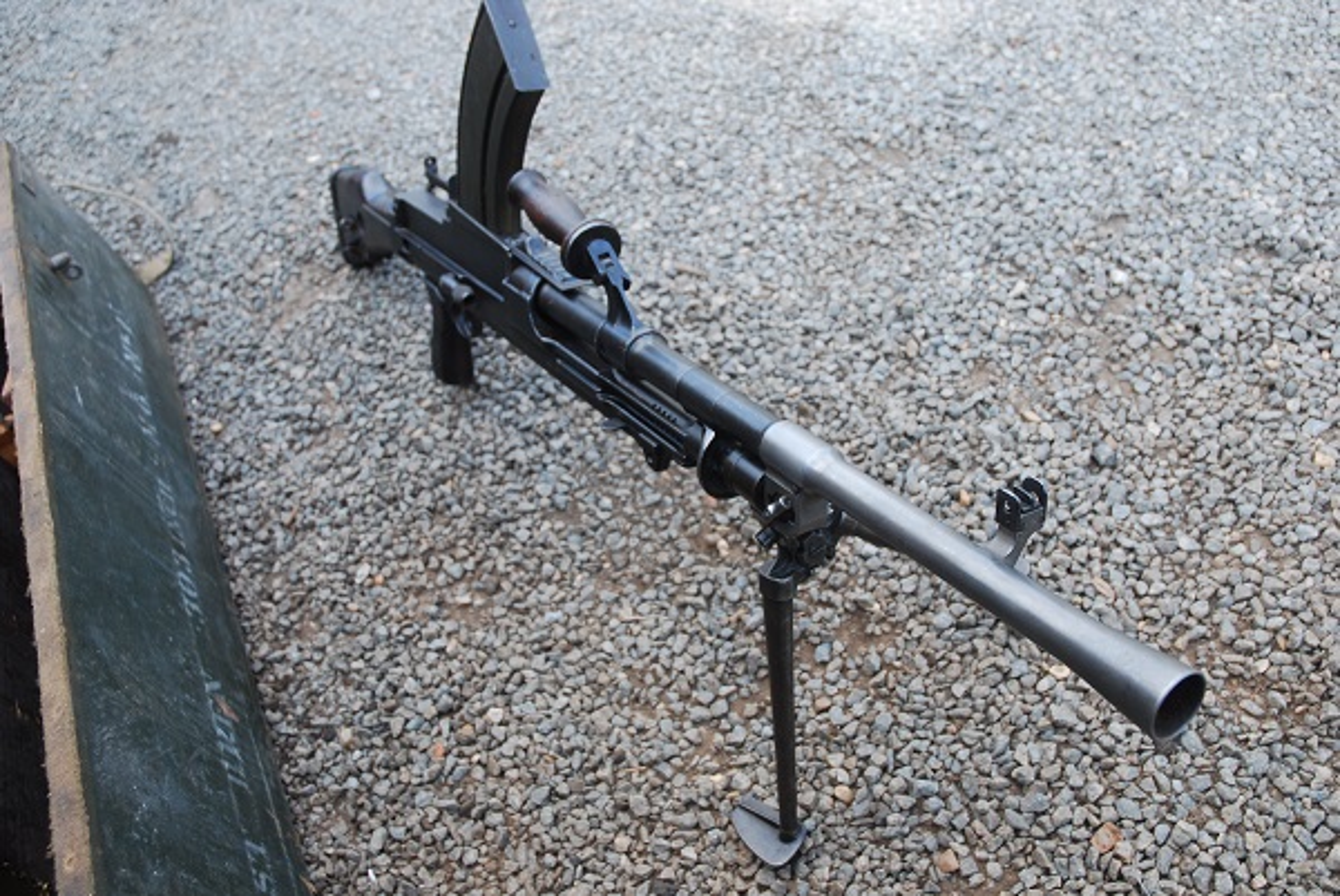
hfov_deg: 57.2
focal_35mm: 33
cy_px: 448
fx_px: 1229
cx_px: 670
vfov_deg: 40.0
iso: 200
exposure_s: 1/125
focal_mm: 22
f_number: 5.6
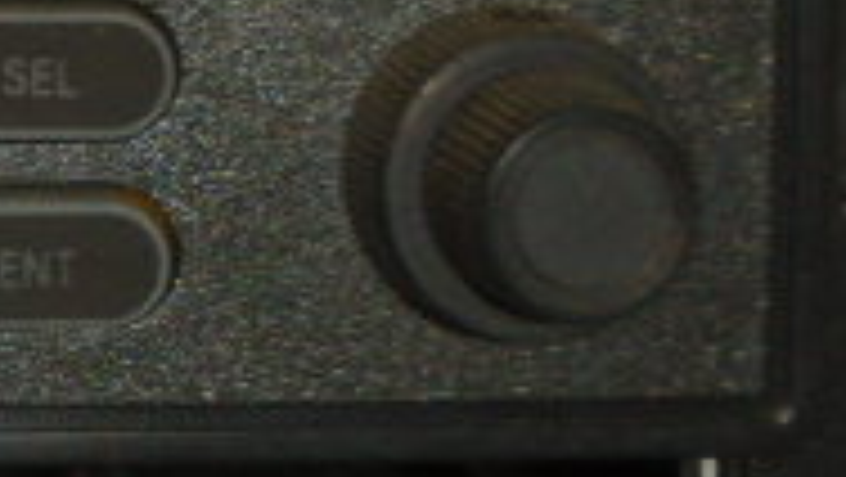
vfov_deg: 5.4
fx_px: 5005
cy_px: 63
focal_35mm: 223
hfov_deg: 9.3
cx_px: -580
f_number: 5.3
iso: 500
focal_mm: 10.7
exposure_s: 1/15
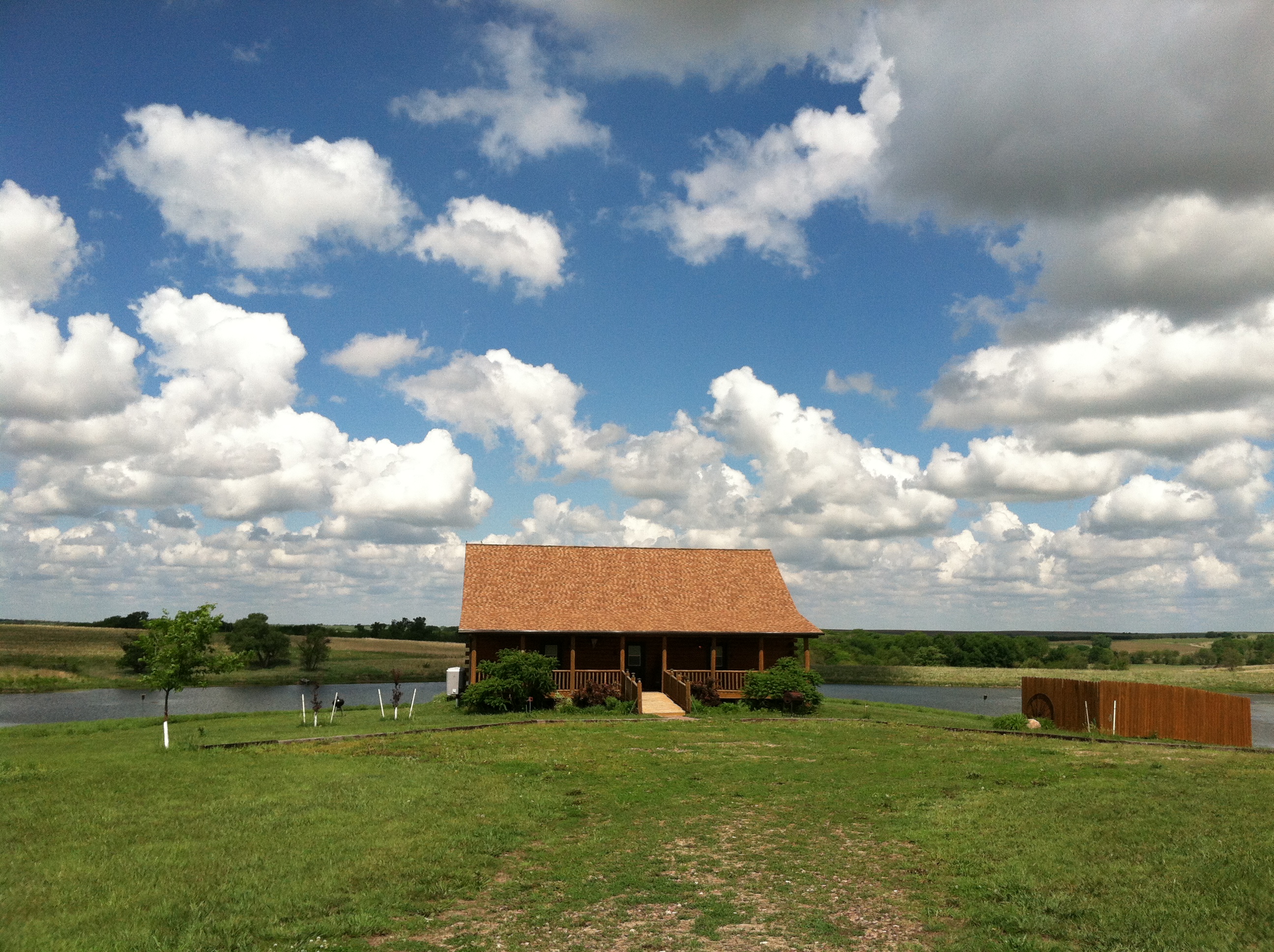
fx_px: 1286
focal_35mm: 35
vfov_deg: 40.6
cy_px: 476
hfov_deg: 52.7
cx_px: 637
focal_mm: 3.85
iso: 80
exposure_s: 1/2500
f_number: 2.8
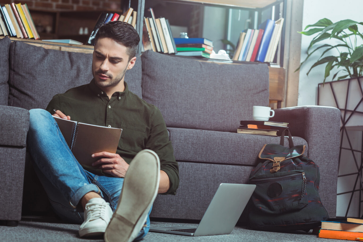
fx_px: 857
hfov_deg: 23.9
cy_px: 121
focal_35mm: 85
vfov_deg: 16.1
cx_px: 182
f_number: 4.5
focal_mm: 85
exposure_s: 1/200
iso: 100
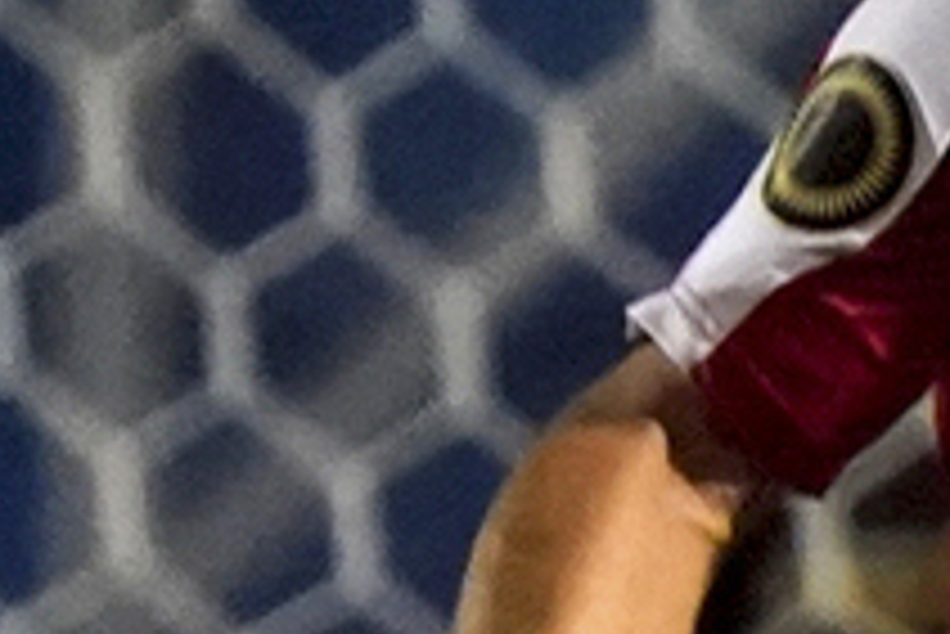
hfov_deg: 0.4
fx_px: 121494
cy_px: 800
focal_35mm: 4601
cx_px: 2148
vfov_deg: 0.3
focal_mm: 600
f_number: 6.3
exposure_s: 1/500
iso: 8000
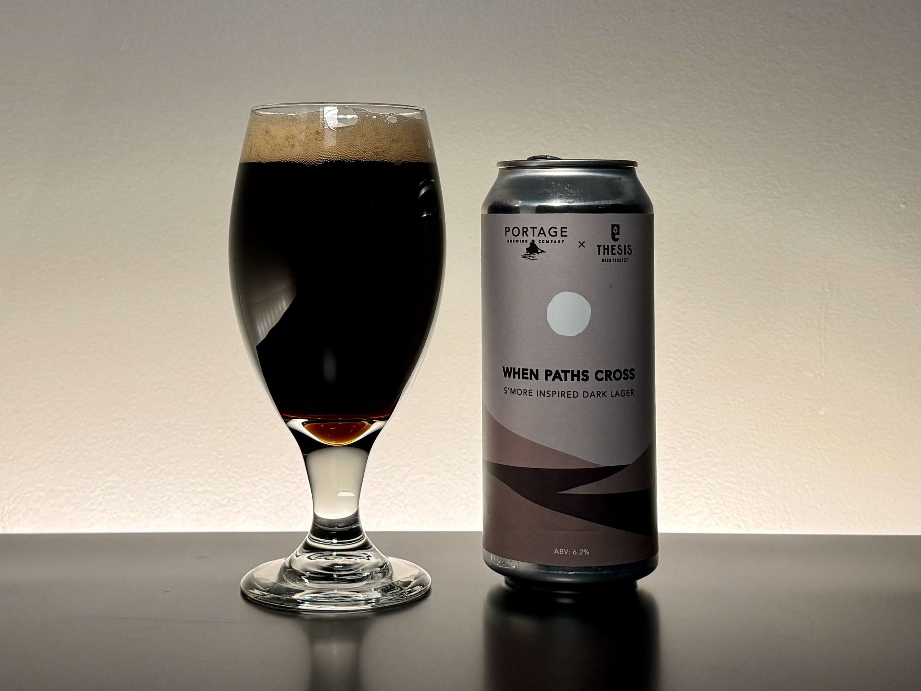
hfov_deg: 71.6
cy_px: 346
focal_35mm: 24
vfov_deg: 56.8
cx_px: 460
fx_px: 639
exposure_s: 1/121
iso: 160
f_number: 1.78
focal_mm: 6.76
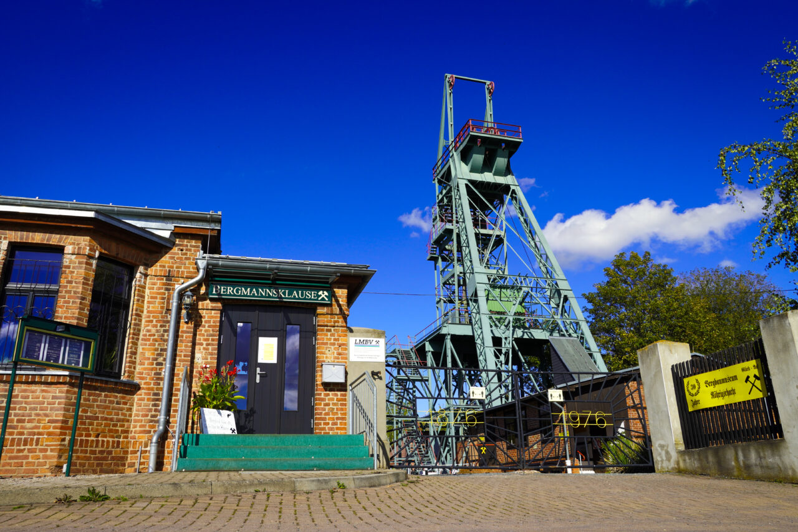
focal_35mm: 28
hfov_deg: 64.6
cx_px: 399
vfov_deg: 45.7
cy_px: 266
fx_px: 632
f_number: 10
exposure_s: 1/200
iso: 100
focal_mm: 19
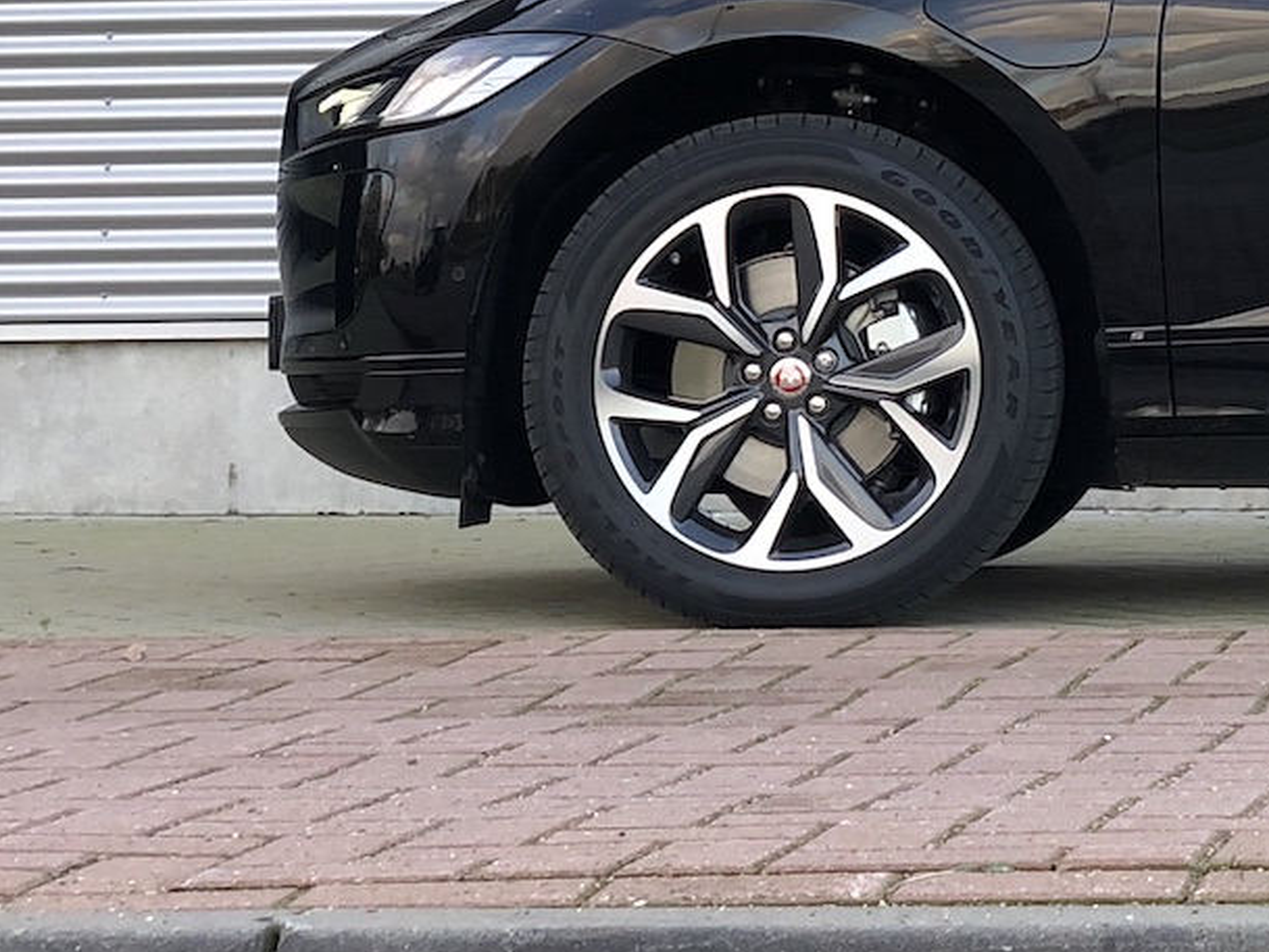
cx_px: 1782
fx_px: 6013
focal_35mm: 164
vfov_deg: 9.0
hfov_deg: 11.6
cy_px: -4
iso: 16
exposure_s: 1/60
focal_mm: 6
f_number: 2.4
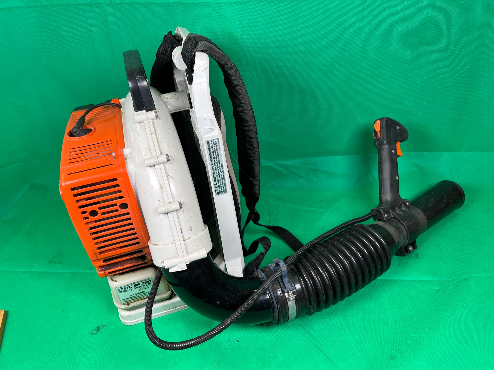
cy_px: 185
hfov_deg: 67.3
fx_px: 371
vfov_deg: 53.1
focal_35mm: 26
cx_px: 247
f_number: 1.5
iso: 50
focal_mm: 5.7
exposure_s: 1/120
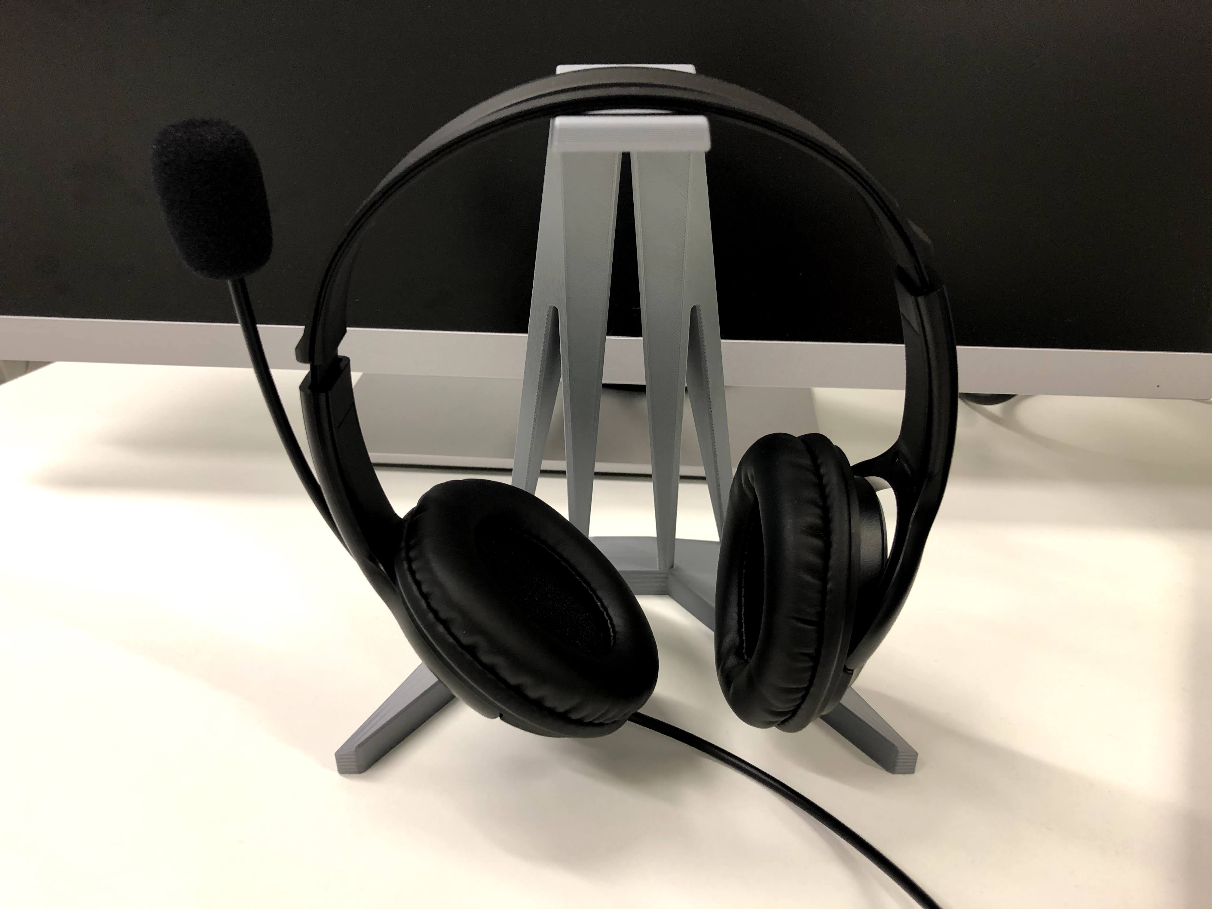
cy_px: 454
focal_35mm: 28
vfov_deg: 49.7
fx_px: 980
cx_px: 606
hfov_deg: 63.4
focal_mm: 3.99
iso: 40
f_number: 1.8
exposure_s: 1/17
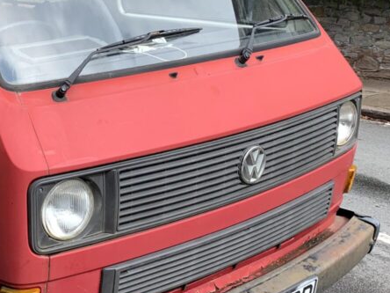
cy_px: 106
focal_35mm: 60
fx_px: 676
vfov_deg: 24.3
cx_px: 14
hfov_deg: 30.3
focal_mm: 4.25
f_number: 1.8
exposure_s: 1/1065
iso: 25
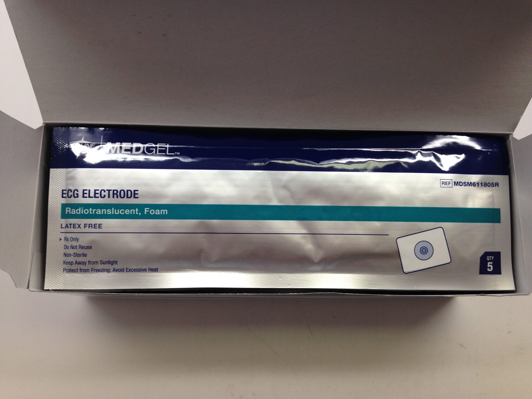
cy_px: 200
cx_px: 266
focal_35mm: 33
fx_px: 507
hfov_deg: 55.4
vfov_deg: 42.9
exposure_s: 1/40
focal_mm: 4.12
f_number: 2.4
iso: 50
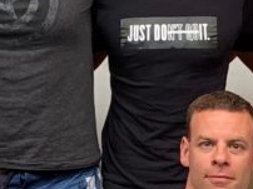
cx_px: 269
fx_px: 1504
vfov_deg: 7.1
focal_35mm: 206
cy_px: 284
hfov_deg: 9.5
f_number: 1.8
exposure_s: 1/50
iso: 100
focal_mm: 4.25
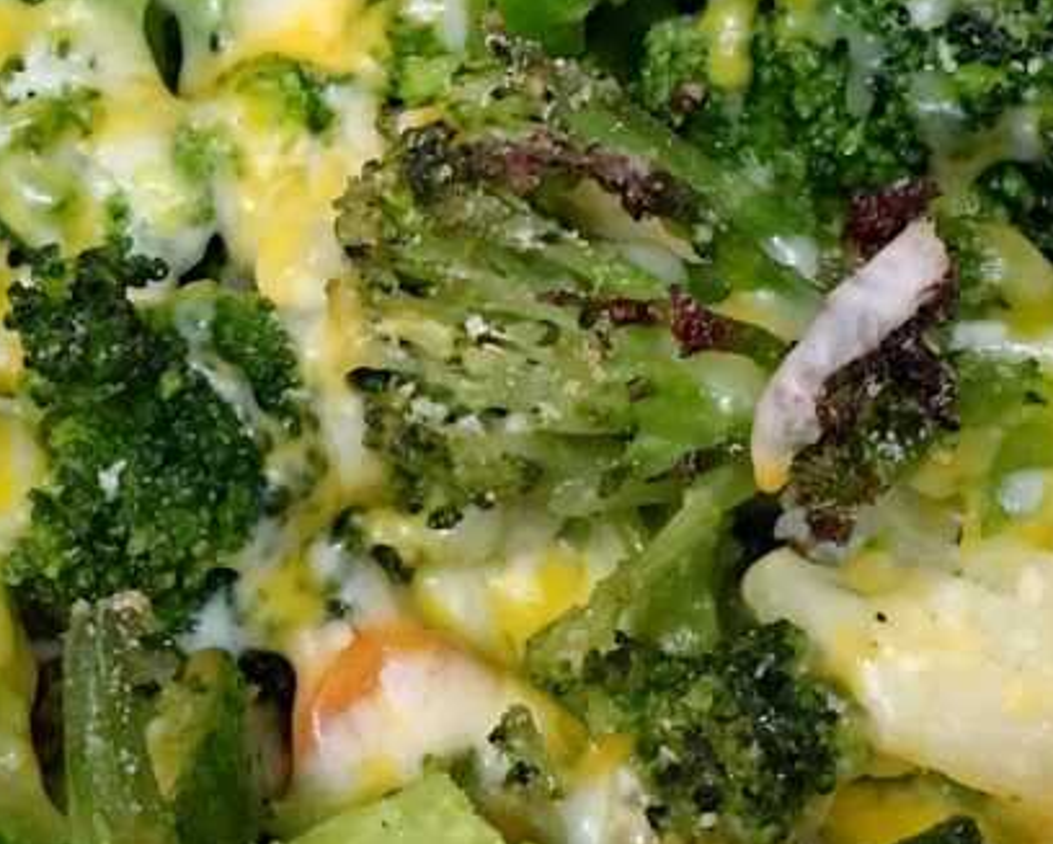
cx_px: 306
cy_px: 315
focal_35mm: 104
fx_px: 3243
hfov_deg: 18.4
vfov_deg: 14.8
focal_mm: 4.15
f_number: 2.2
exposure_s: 1/30
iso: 160
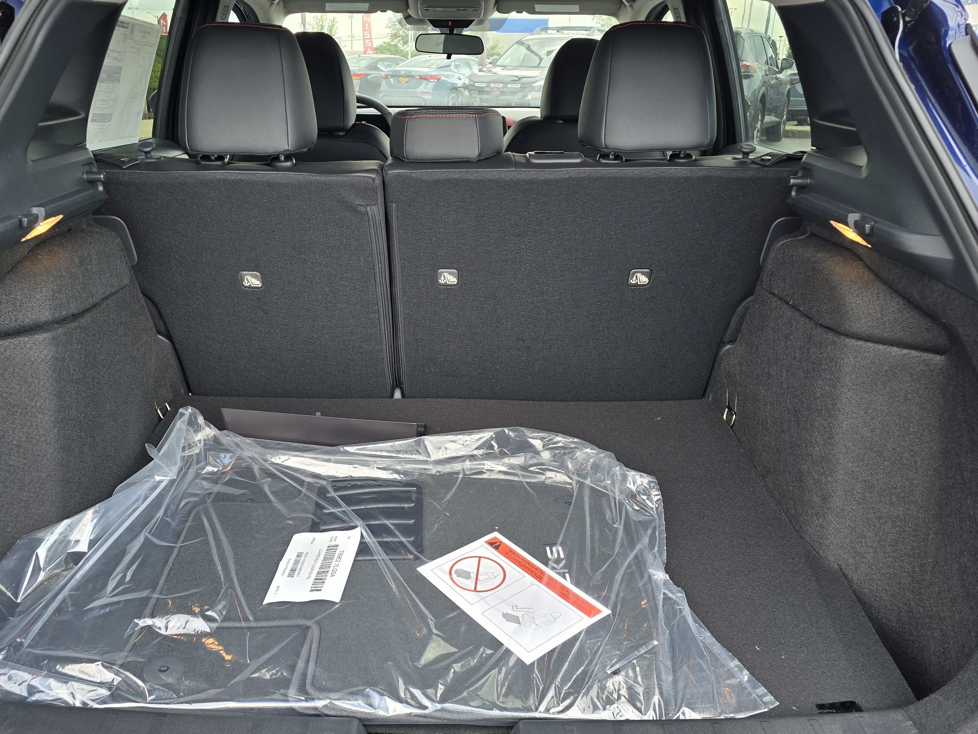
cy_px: 412
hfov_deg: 61.5
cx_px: 444
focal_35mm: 29
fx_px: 819
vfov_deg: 48.1
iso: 25
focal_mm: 6.3
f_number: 1.7
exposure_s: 1/180
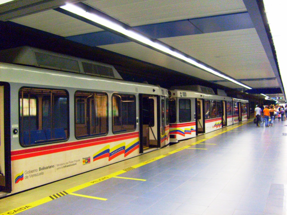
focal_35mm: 35
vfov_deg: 40.7
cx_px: 144
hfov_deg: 52.6
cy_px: 108
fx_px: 290
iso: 400
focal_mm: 5.8
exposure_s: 1/60
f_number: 2.8
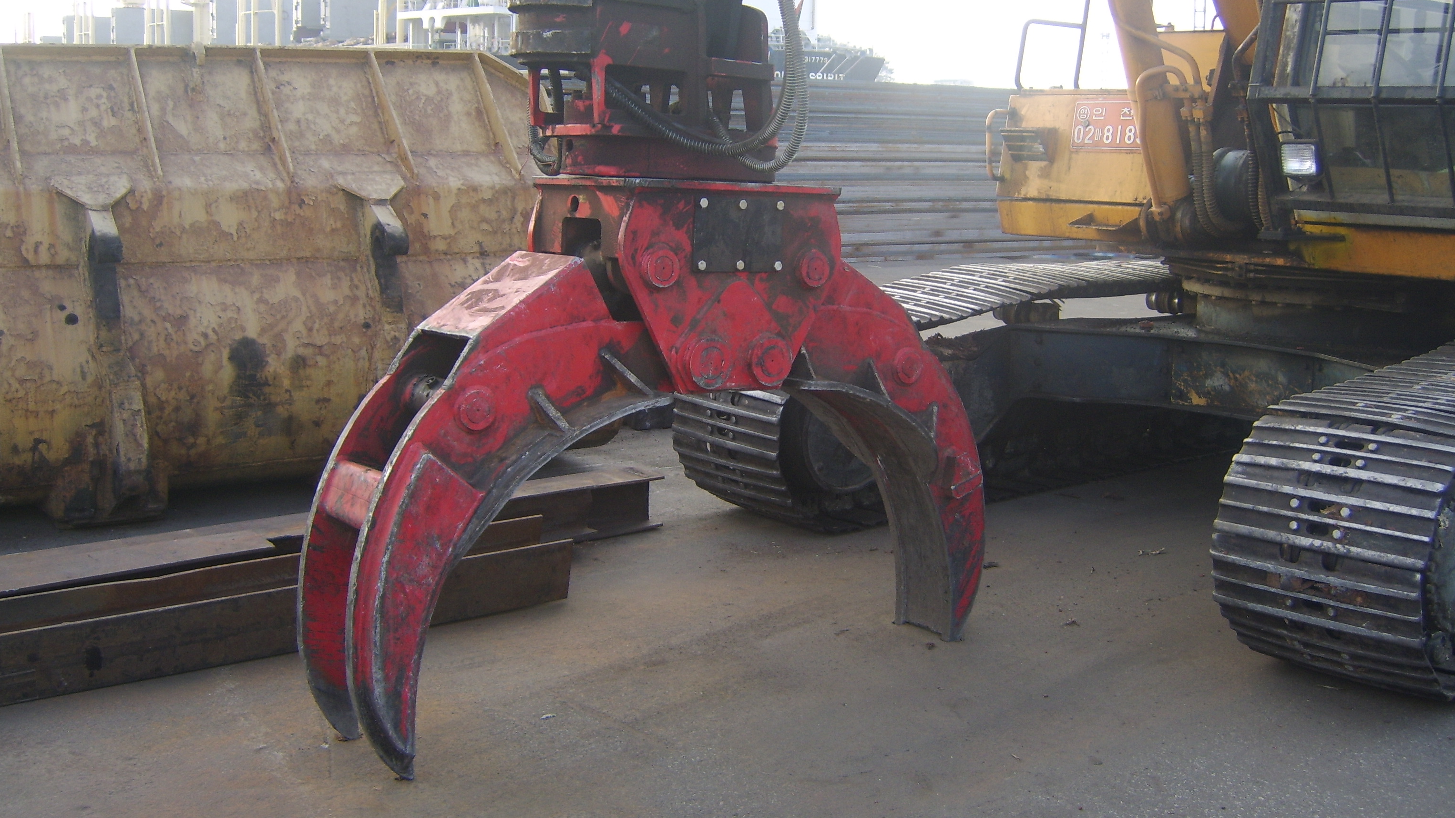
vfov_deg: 34.6
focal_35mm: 34
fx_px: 1312
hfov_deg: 58.0
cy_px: 338
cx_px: 729
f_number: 2.7
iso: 71
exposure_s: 1/162
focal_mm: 8.13
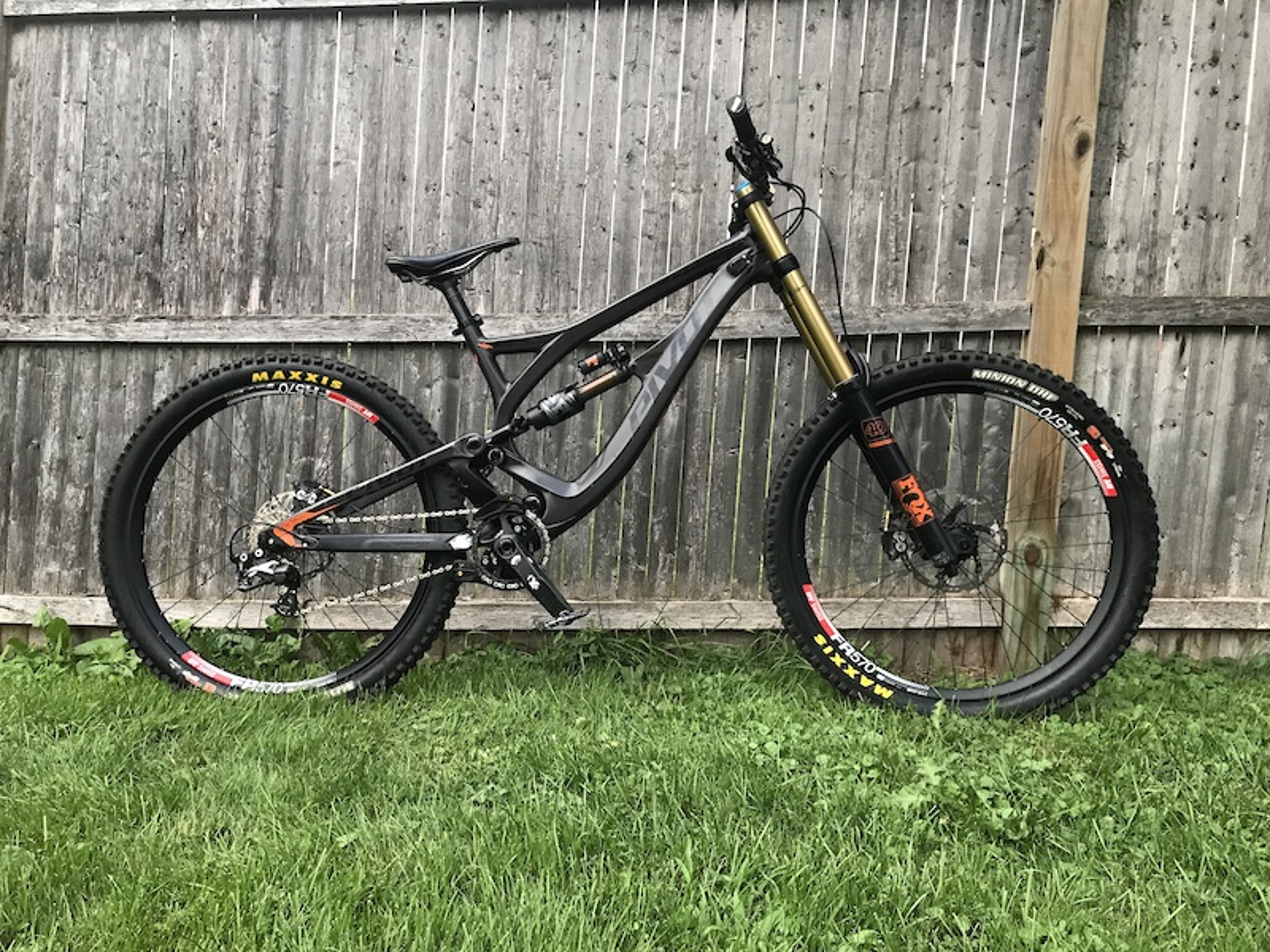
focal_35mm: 28
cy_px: 476
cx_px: 635
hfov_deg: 63.4
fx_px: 1027
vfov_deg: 49.7
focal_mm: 3.99
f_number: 1.8
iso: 40
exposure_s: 1/30
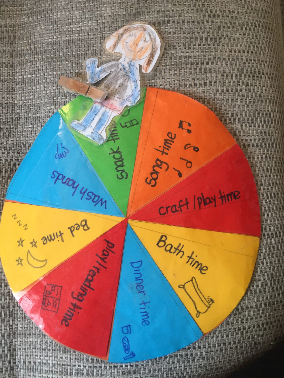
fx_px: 317
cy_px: 189
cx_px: 142
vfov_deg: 61.7
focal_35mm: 29
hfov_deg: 48.2
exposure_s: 1/33
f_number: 2.2
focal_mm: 4.15
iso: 80
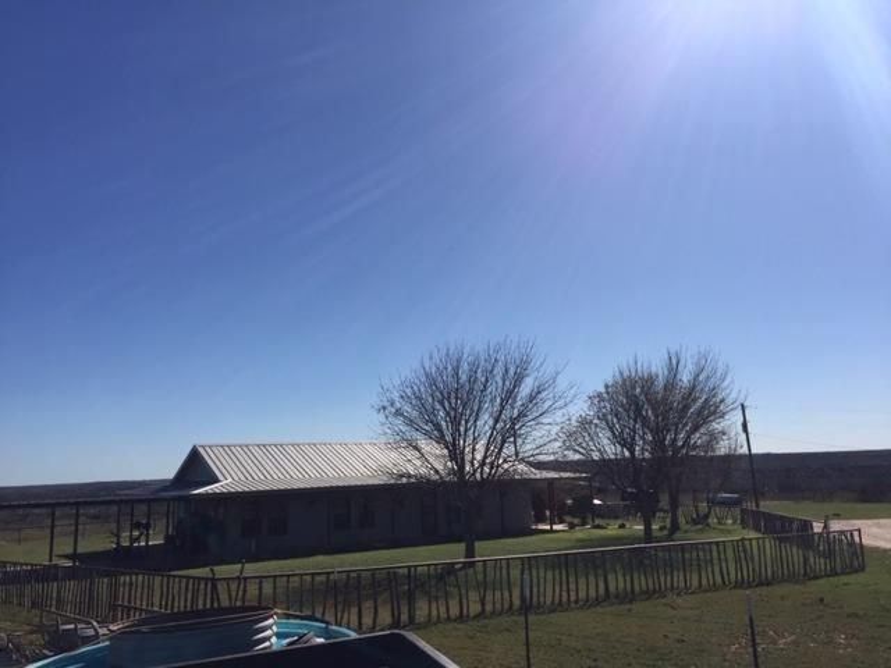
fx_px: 746
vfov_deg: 48.2
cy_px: 334
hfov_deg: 61.7
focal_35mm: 29
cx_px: 446
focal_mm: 4.15
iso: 32
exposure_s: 1/3968
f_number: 2.2
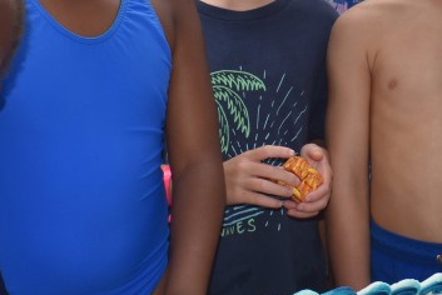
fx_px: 1081
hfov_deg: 22.7
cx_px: 371
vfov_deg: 15.5
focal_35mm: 88
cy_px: 81
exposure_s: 1/200
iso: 100
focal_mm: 18
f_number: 7.1
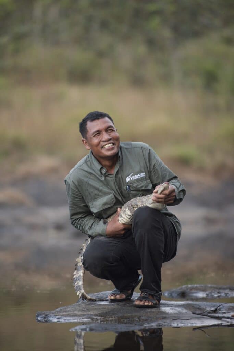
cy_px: 176
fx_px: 1949
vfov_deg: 10.3
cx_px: 117
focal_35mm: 200
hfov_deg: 6.9
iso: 1000
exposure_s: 1/125
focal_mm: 200
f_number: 2.8
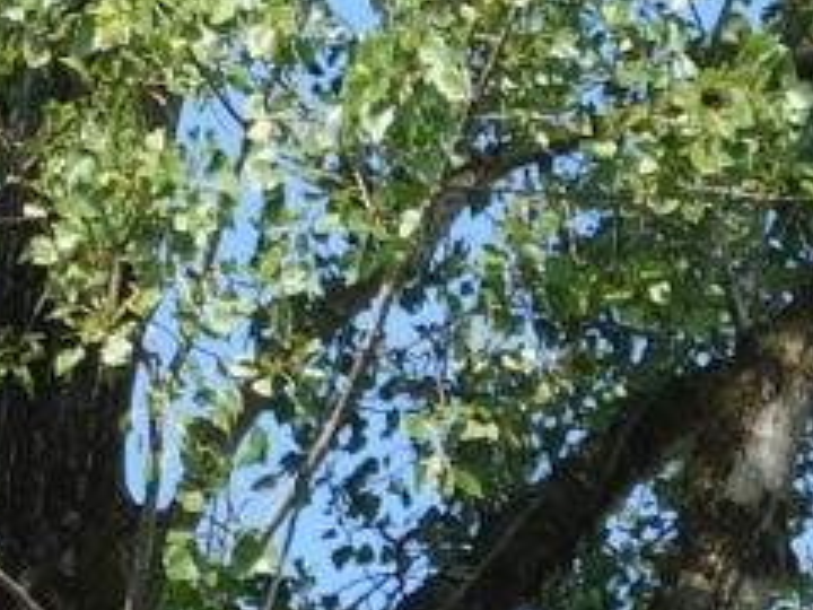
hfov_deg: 3.6
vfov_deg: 2.7
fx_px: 12988
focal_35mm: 553
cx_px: -357
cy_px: -1037
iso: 125
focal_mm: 19.98
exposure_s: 1/250
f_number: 5.6
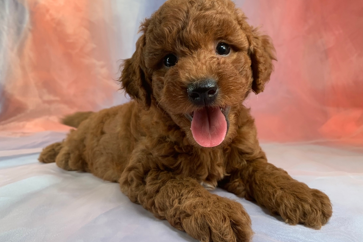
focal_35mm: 30
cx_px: 183
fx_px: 302
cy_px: 112
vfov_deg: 43.6
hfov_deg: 61.9
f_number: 1.8
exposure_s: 1/120
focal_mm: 4.25
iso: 80
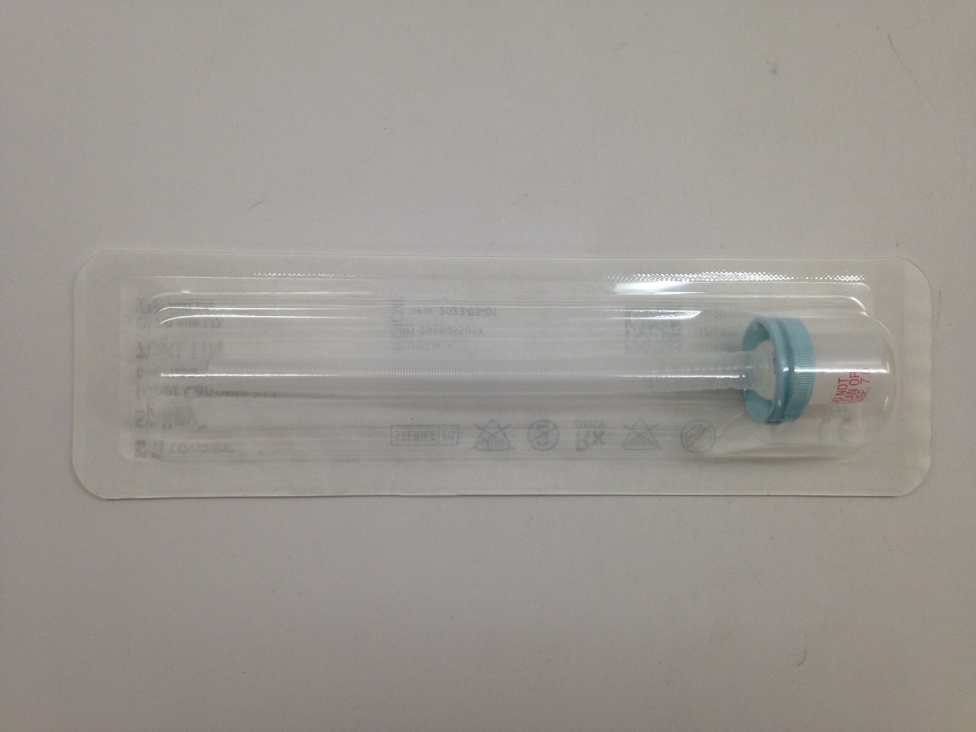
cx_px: 488
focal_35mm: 33
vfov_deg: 42.9
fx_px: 930
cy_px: 366
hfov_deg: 55.4
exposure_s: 1/120
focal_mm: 4.12
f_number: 2.4
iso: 64
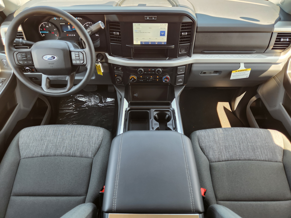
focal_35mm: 23
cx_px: 146
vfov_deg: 58.9
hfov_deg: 73.9
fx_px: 193
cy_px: 109
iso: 125
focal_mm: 5.4
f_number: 1.8
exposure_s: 1/180
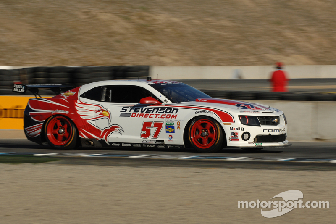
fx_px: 2239
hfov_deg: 8.6
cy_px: 112
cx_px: 168
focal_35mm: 240
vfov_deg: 5.7
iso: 100
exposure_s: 1/200
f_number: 8.5
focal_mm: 160
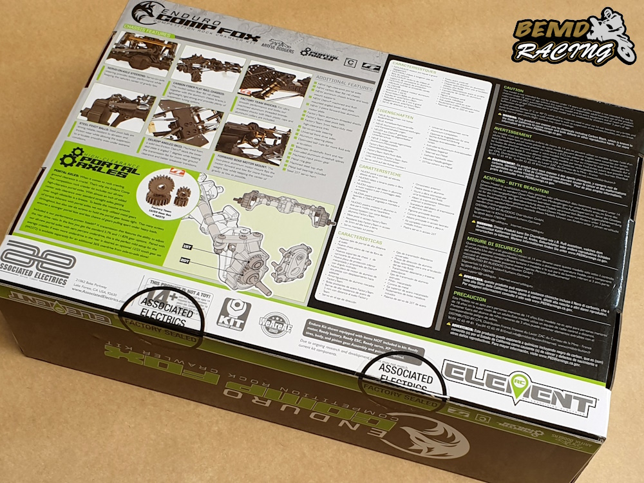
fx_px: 484
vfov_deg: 53.1
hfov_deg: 67.3
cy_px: 242
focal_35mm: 26
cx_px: 322
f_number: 2.4
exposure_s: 1/50
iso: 100
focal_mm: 4.3
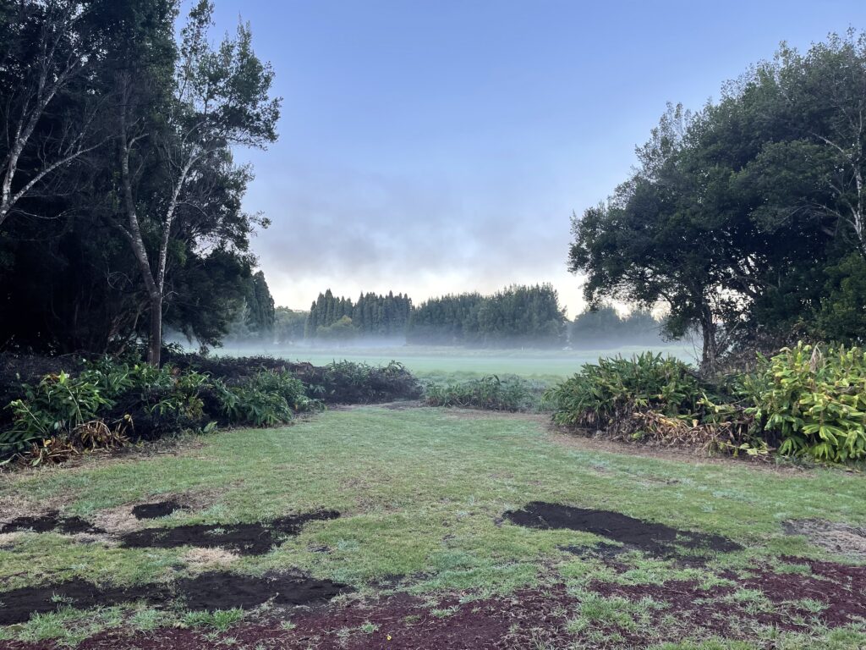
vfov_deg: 53.1
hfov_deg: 67.3
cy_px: 325
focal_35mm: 26
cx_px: 433
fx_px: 650
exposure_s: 1/284
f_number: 1.6
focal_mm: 5.1
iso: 32
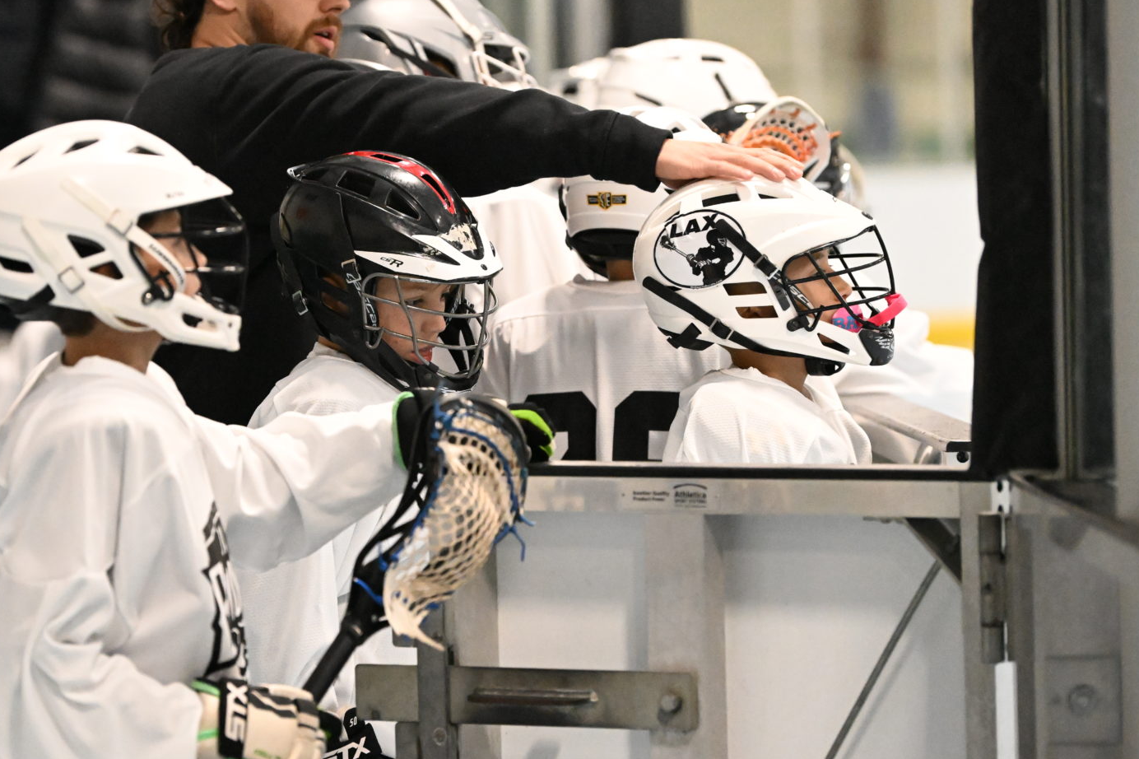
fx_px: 7022
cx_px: 425
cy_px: 335
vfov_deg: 6.2
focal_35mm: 222
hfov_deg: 9.3
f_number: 2.8
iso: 12800
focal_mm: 150
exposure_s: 1/640
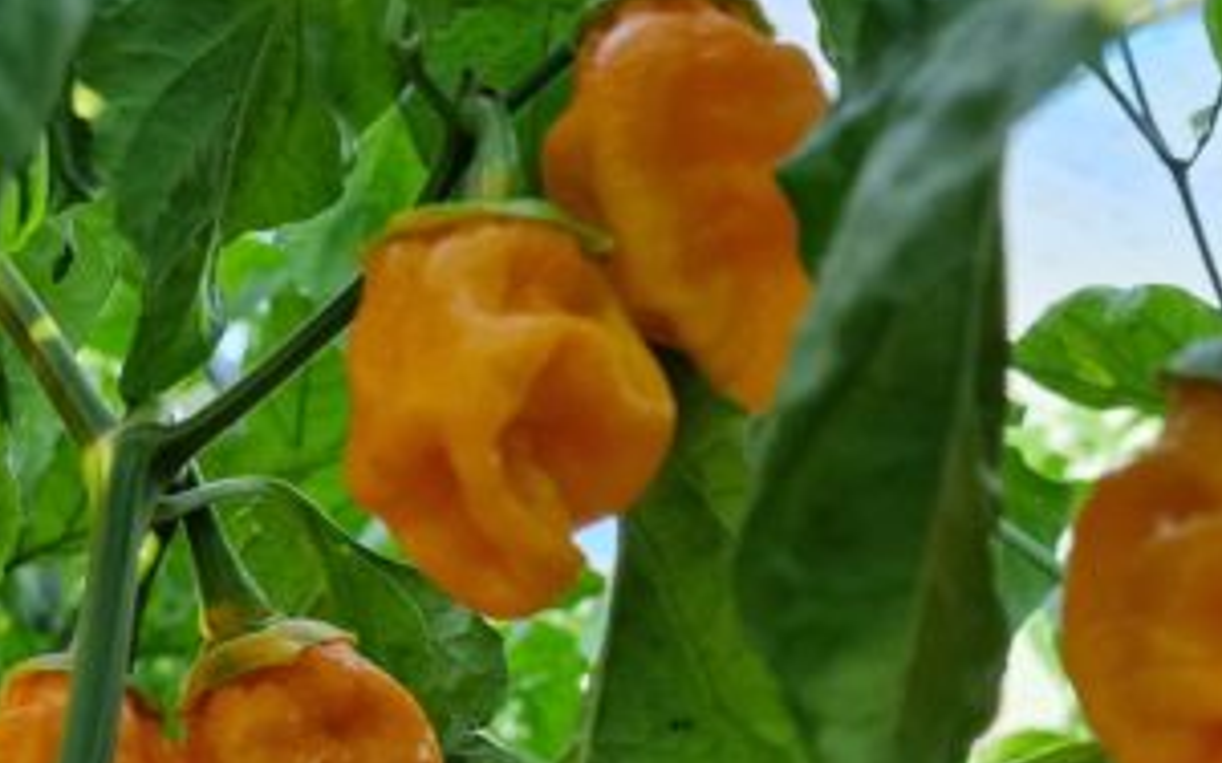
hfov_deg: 24.2
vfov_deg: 15.6
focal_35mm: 83
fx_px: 2764
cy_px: 674
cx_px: 126
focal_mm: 6.4
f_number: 1.8
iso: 50
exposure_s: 1/180
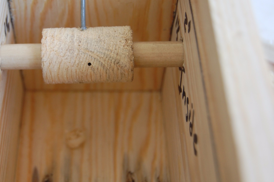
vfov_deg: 20.6
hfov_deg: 30.3
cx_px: 81
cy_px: 63
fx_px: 500
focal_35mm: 66
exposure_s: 1/100
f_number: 5
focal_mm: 31
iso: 400
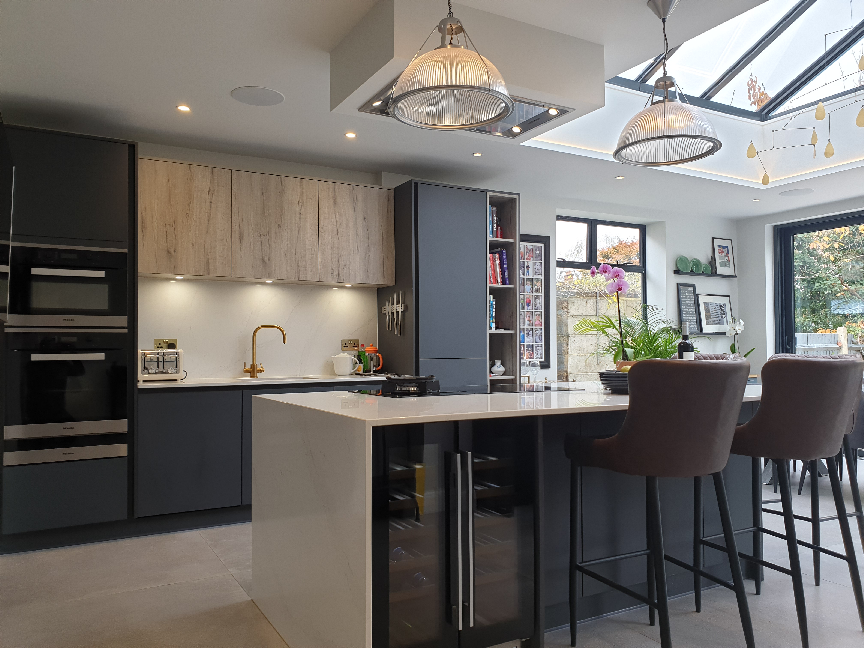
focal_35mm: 26
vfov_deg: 53.1
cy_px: 324
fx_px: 649
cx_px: 432
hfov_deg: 67.3
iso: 64
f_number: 2.4
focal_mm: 4.3
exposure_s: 1/50
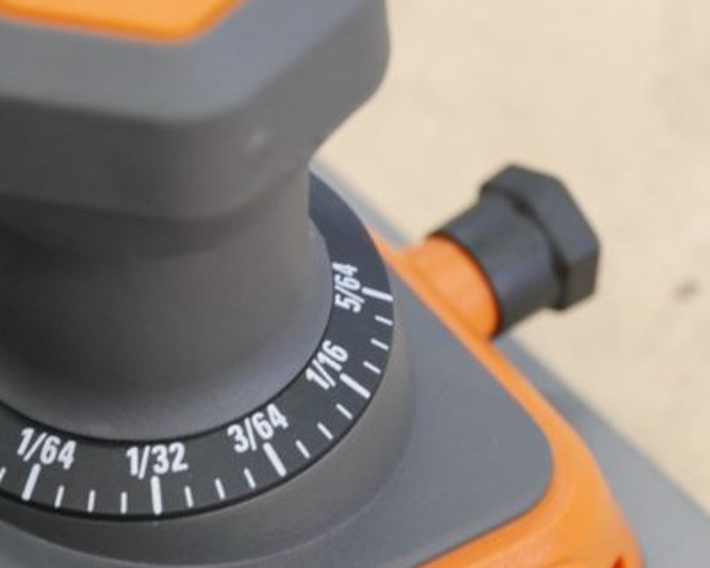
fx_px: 4939
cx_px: 164
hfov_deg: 8.2
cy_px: 311
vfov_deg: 6.6
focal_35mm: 235
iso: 3200
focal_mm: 77
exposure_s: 1/100
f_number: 5.4
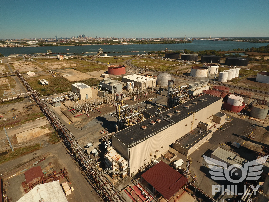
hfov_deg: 81.7
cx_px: 134
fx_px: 155
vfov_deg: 66.0
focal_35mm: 20
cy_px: 101
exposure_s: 1/80
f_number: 2.8
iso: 100
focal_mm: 3.61
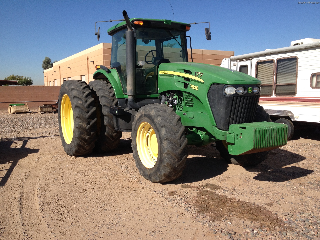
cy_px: 120
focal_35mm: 35
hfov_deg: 52.6
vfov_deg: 40.7
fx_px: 324
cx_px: 160
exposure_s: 1/1783
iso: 50
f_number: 2.4
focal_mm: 4.28
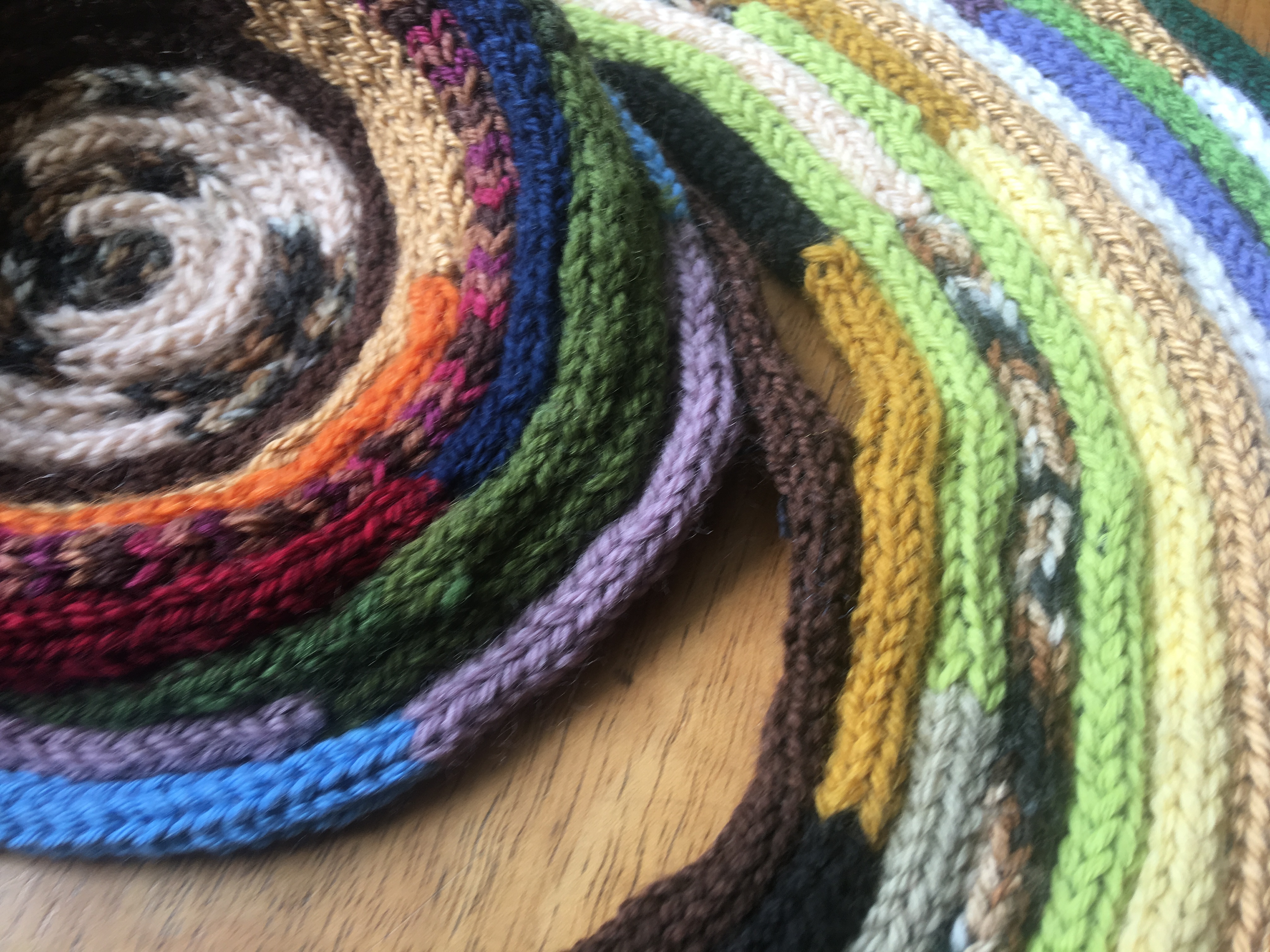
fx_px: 1064
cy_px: 476
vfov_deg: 48.2
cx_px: 635
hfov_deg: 61.7
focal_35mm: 29
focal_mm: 4.15
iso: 25
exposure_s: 1/50
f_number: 2.2
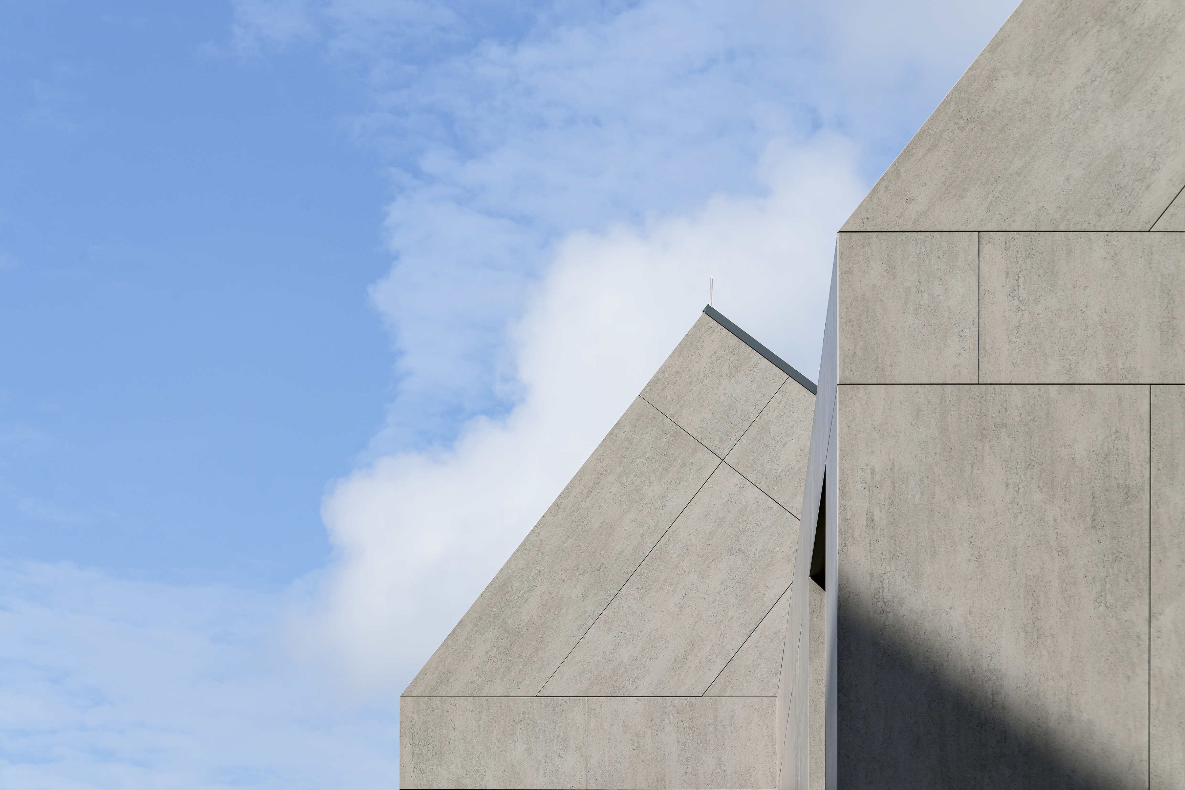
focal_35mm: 86
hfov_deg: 23.6
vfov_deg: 15.9
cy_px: 395
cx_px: 592
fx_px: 2831
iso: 200
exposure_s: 1/500
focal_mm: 86
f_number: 8
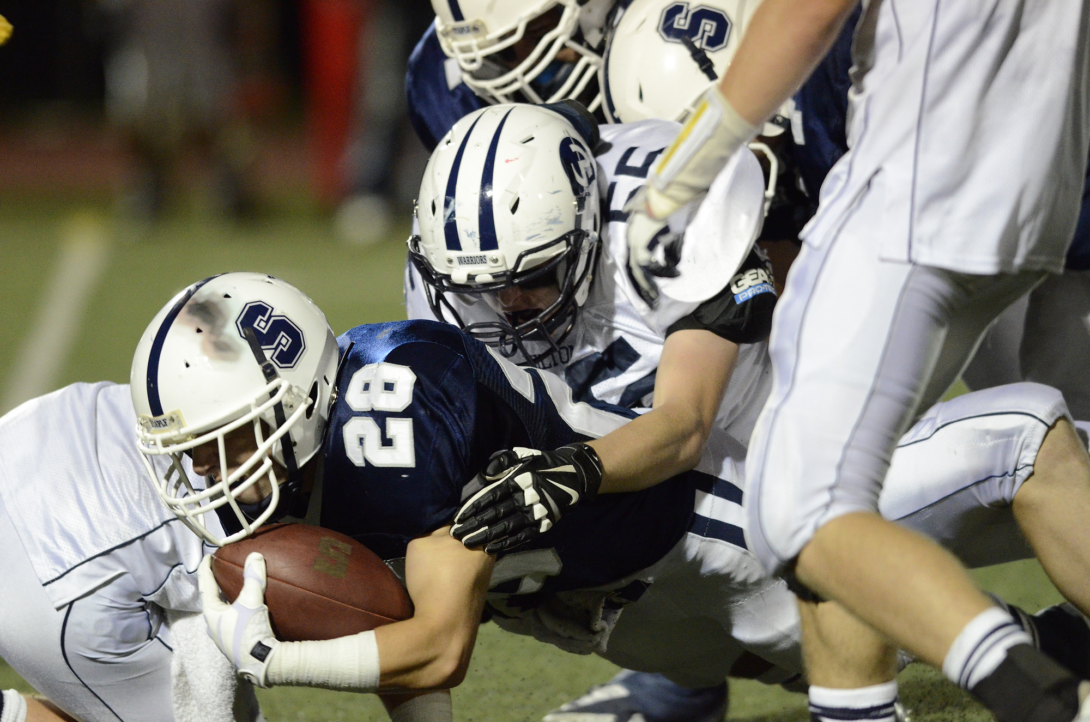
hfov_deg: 4.6
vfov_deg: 3.0
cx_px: 545
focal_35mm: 450
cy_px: 361
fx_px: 13598
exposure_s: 1/800
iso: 4000
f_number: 2.8
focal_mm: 300
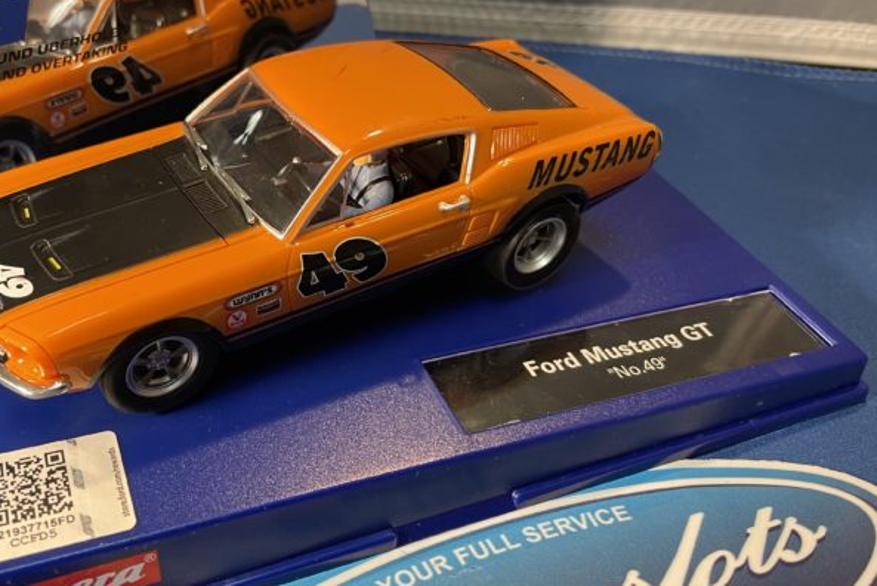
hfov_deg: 53.6
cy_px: 314
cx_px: 314
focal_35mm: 35
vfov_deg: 37.9
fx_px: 853
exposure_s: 1/60
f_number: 1.6
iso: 125
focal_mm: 4.2
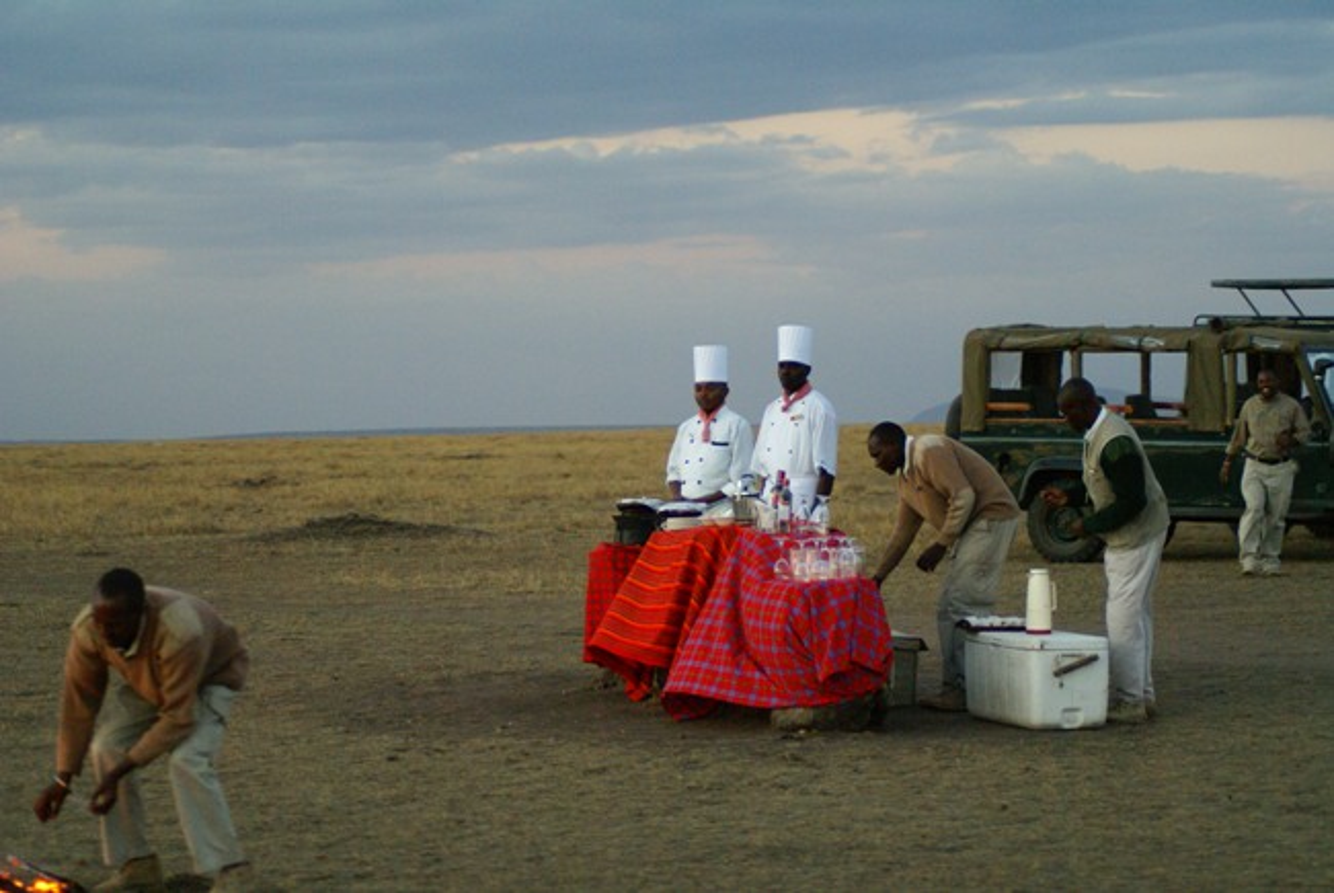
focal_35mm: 105
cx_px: 667
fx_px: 3895
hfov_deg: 19.4
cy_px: 446
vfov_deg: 13.1
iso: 800
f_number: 4
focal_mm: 70
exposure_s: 1/125
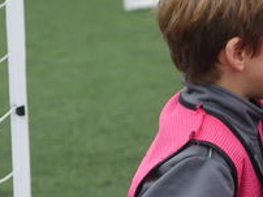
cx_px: 575
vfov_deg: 5.0
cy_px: 127
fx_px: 2254
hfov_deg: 6.4
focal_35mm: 297
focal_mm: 25
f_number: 2.8
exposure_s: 1/250
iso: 200
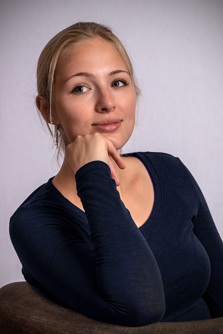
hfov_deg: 11.4
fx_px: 1115
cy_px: 167
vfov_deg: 17.1
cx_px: 112
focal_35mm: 120
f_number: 8
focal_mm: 80
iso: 100
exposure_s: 1/60
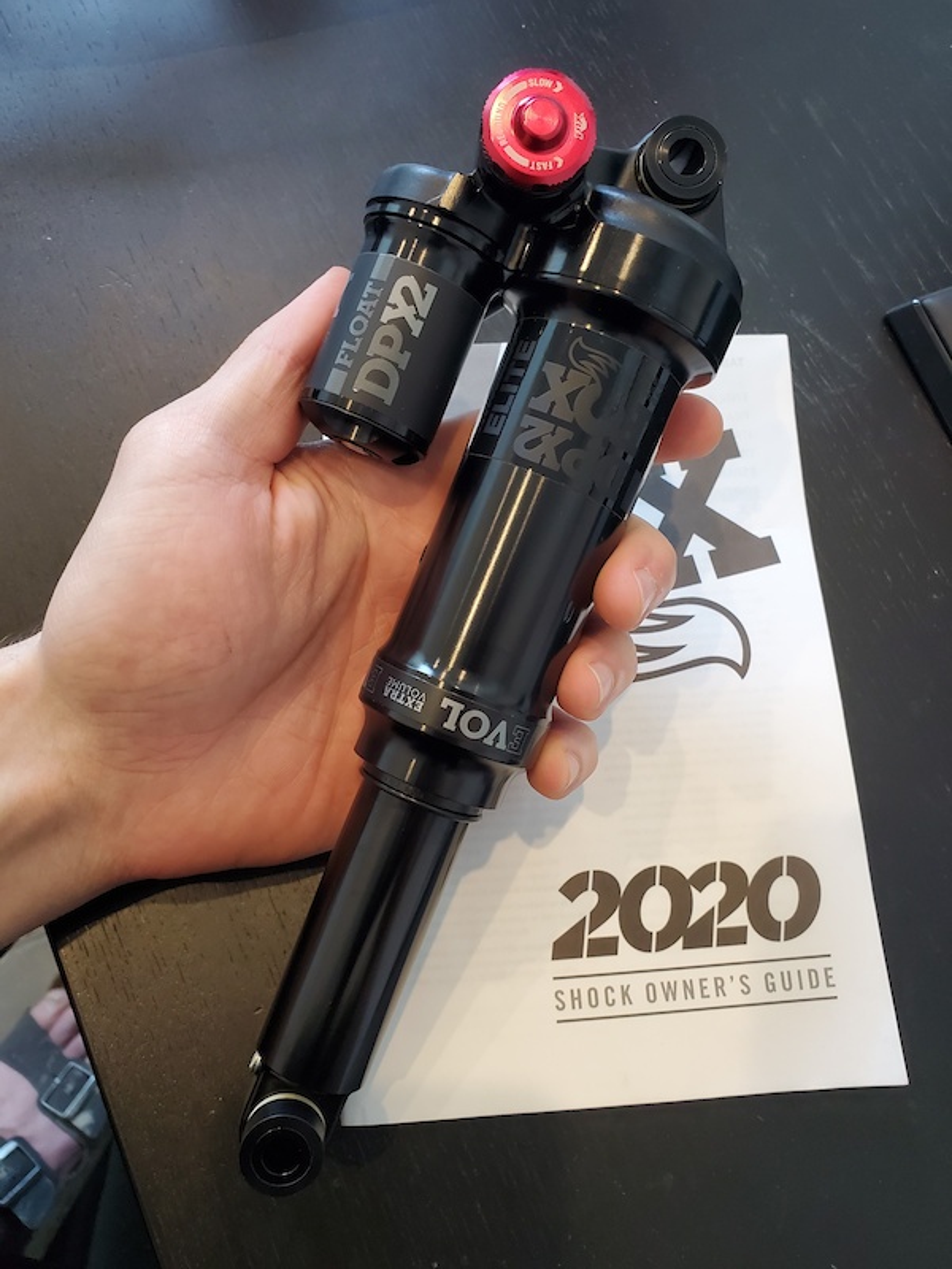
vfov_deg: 67.3
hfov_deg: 53.1
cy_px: 634
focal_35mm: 26
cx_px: 476
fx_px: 953
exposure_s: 1/40
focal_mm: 4.3
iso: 250
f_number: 2.4
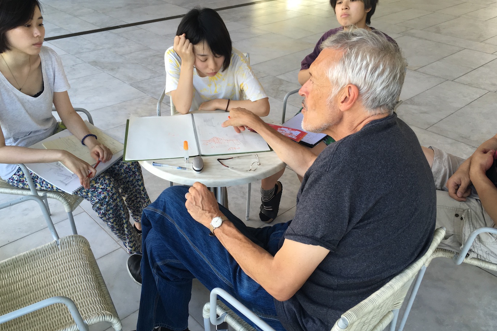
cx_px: 243
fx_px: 428
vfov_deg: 42.3
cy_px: 174
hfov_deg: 60.3
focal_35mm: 31
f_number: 2.2
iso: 40
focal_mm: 4.15
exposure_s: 1/100
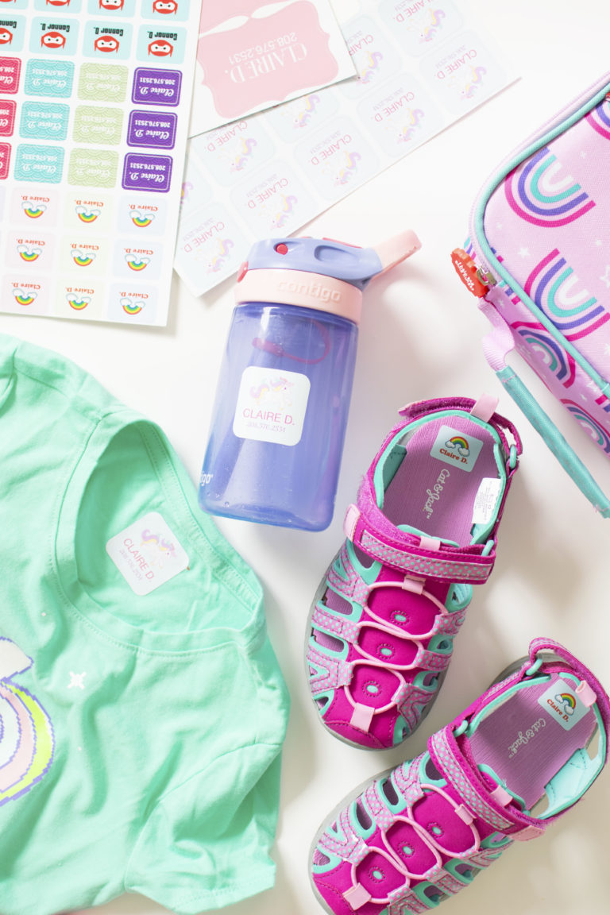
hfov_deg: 25.8
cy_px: 458
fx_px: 1334
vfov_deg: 37.9
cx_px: 305
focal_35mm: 52
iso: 500
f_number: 3.5
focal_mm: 35
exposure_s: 1/100
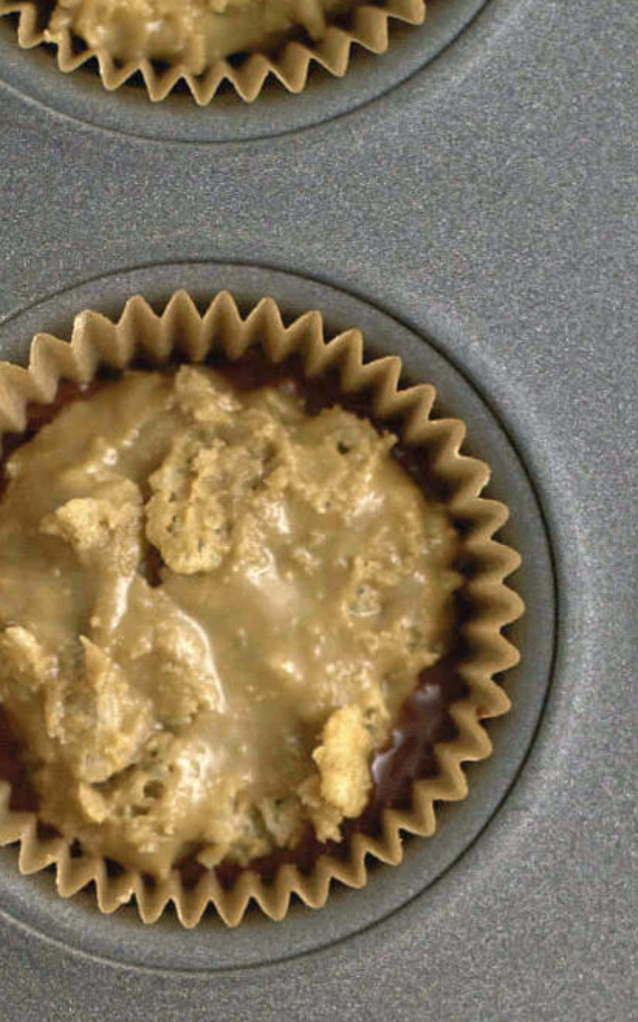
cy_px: 1005
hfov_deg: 7.4
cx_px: 198
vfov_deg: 11.7
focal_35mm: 178
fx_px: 4956
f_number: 2.8
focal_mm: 50
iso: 100
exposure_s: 1/125
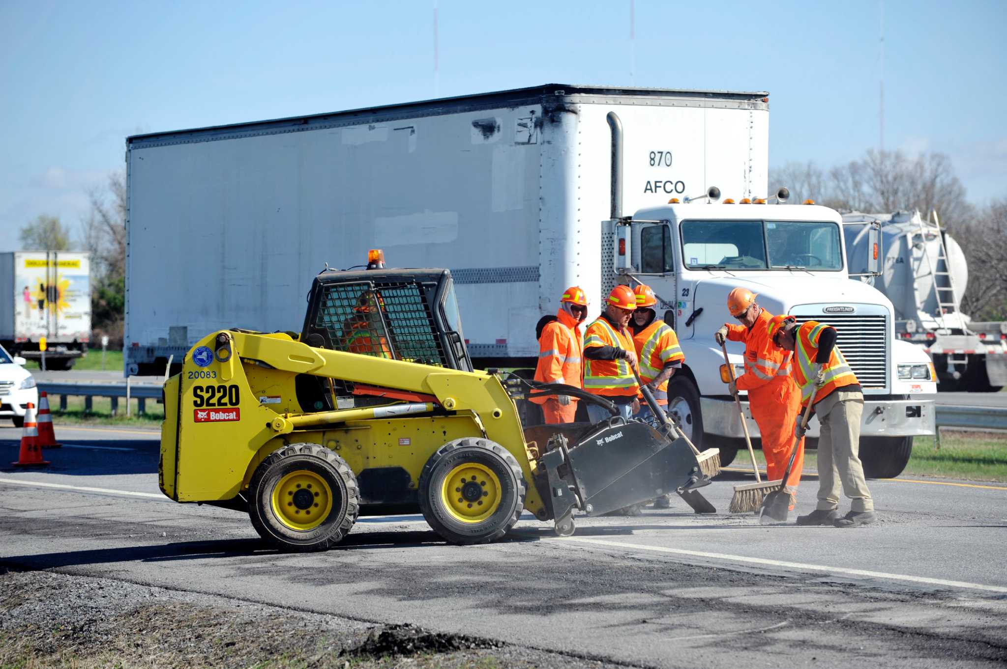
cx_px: 504
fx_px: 4192
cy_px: 334
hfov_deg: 13.7
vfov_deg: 9.1
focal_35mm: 150
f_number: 5.6
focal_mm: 150
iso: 100
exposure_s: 1/800
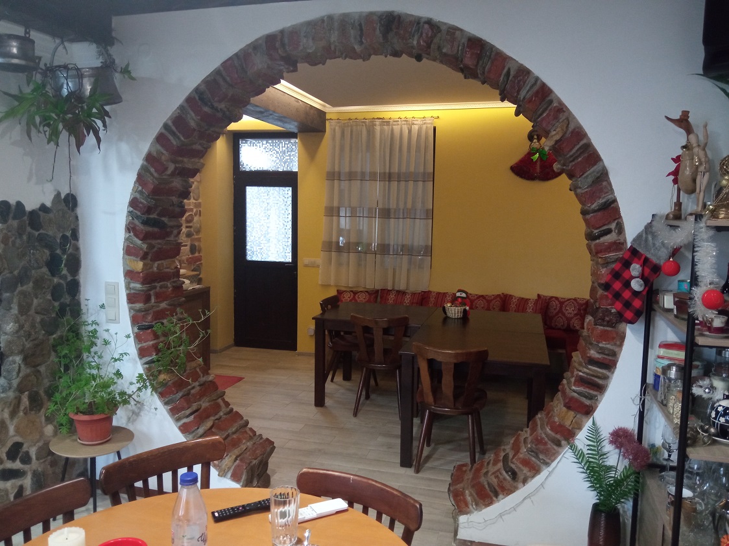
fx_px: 569
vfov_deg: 51.4
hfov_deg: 65.3
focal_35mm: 27
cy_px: 273
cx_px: 364
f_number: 2.2
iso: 1029
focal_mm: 3.79
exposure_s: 1/20
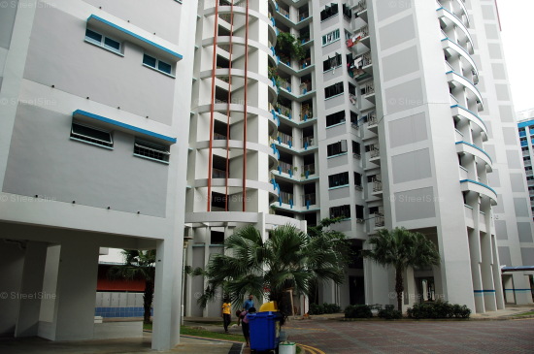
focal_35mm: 27
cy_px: 177
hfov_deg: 67.5
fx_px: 400
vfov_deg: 47.8
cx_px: 267
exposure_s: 1/400
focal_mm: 18
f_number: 3.5
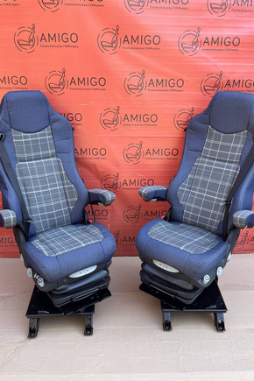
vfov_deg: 65.5
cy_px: 196
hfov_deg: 46.4
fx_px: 296
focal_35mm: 28
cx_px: 128
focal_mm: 5.1
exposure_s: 1/121
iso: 40
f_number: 1.6
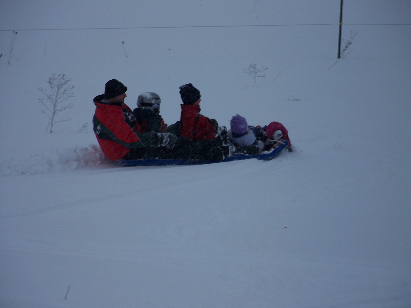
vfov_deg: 5.0
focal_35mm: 299
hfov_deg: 6.6
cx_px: 206
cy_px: 154
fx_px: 3550
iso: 64
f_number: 4
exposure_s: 1/160
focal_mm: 49.7
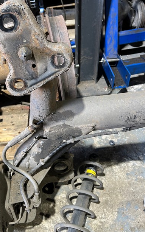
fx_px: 190
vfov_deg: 62.9
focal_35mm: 30
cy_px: 120
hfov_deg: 41.5
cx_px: 53
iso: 125
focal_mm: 5.7
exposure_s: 1/50
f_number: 1.5
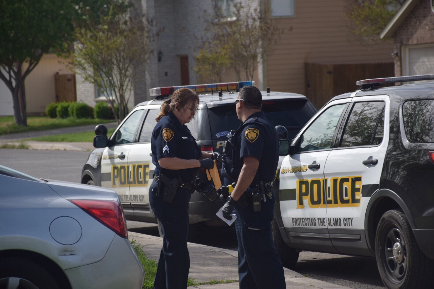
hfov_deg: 11.8
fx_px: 2098
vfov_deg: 7.9
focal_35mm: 174
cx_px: 217
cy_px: 144
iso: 200
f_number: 5.6
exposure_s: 1/1000
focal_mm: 116
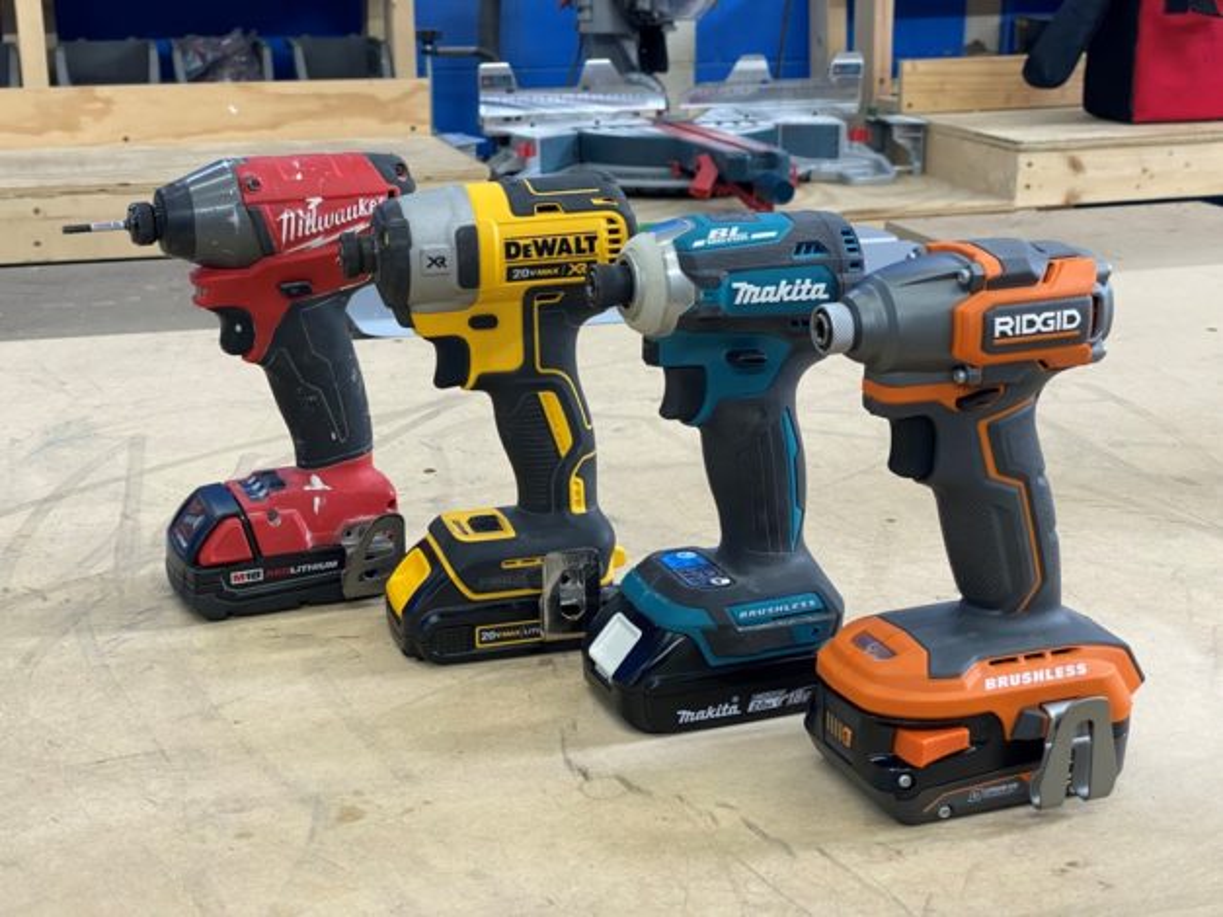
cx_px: 612
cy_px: 458
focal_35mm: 52
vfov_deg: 28.0
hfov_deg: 36.8
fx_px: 1837
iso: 125
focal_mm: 6
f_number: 2
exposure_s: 1/120
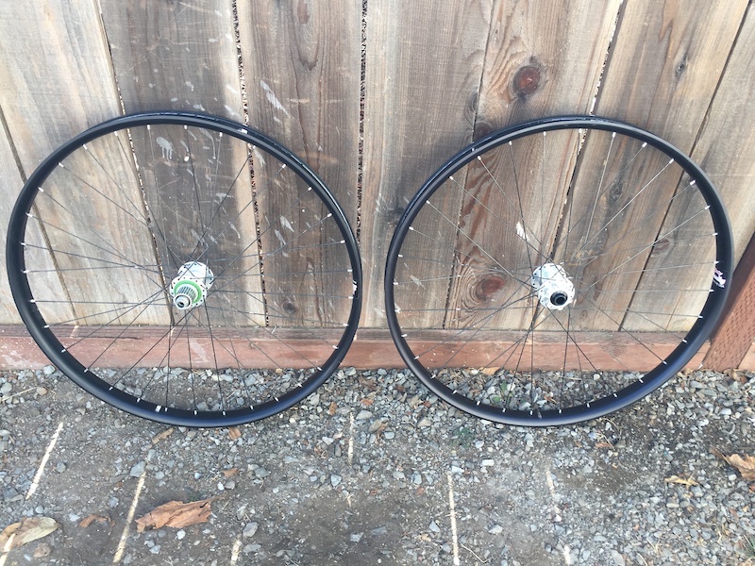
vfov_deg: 48.2
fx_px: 633
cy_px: 283
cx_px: 378
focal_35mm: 29
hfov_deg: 61.7
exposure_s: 1/123
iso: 32
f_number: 2.2
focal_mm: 4.15
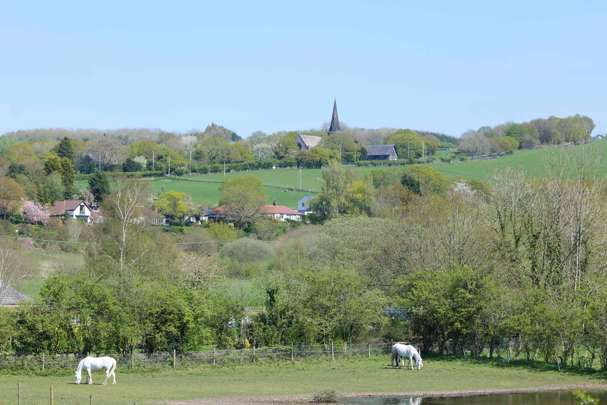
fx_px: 1989
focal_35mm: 118
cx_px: 304
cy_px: 202
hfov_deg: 17.3
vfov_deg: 11.6
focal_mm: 118
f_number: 5.6
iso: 100
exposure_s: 1/250
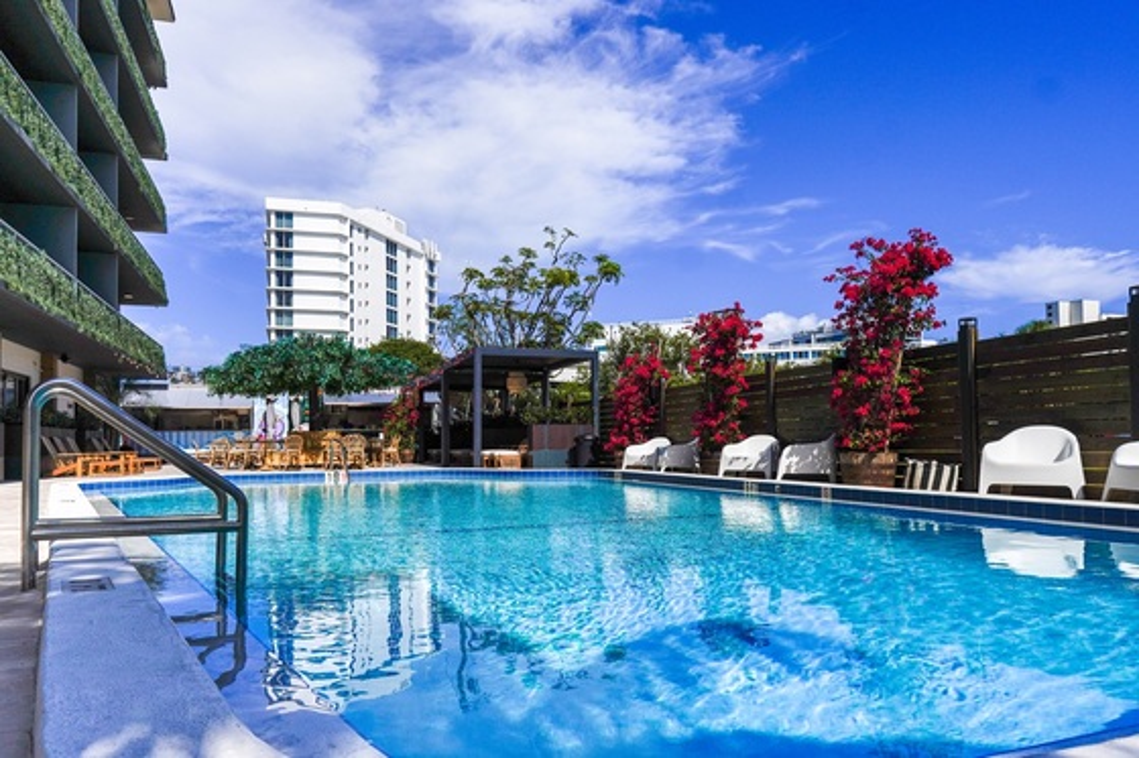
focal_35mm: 24
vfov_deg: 53.1
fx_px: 759
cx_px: 570
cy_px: 379
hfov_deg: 73.8
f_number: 7.1
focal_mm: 16
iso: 100
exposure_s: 1/2000
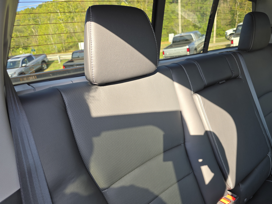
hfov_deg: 73.9
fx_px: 181
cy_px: 102
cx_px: 136
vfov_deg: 58.9
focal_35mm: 23
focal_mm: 6.3
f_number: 1.7
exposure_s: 1/180
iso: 40
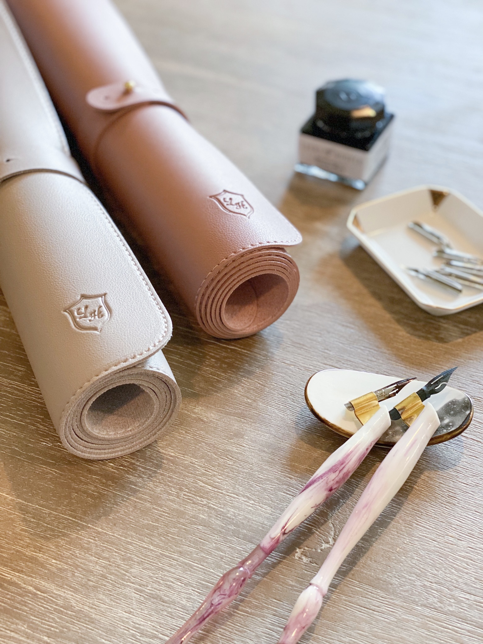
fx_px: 967
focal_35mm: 52
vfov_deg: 36.8
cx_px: 242
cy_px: 322
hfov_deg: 28.0
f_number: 2
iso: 200
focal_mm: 6
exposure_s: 1/120
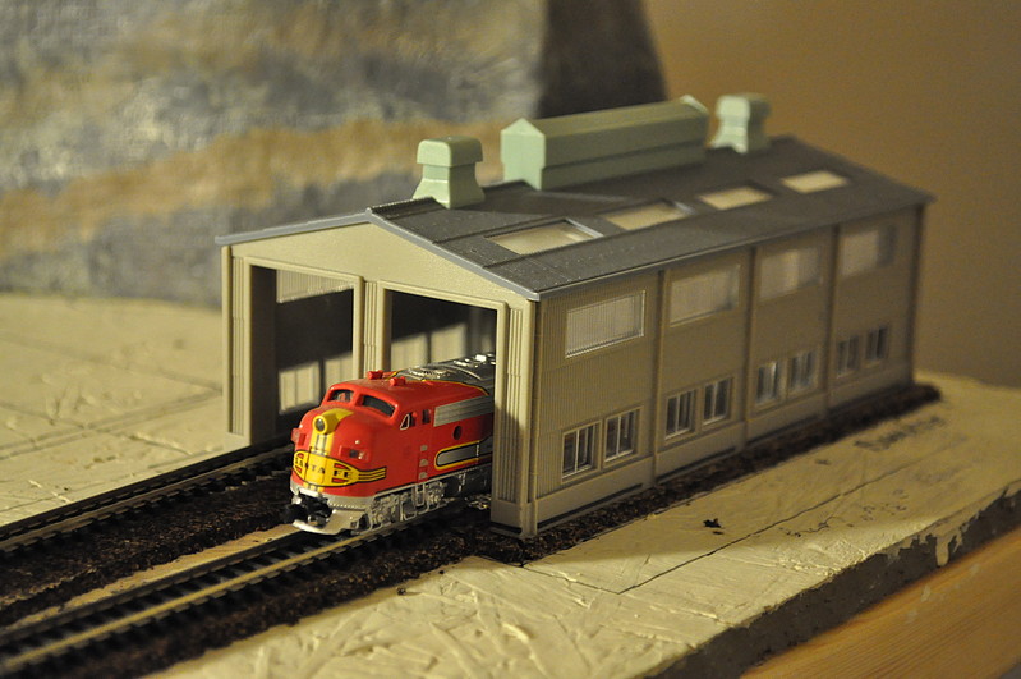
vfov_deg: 18.1
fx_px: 2125
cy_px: 340
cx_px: 510
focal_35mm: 75
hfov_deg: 27.0
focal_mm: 50
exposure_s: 1/40
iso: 3200
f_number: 5.6
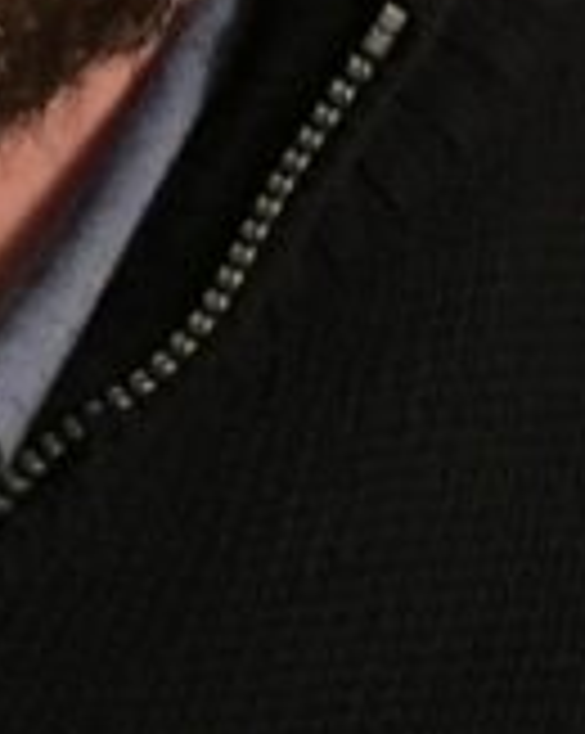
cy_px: -360
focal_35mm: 178
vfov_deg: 10.5
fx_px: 3860
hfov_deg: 8.6
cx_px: -104
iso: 400
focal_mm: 4.15
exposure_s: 1/15
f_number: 2.2
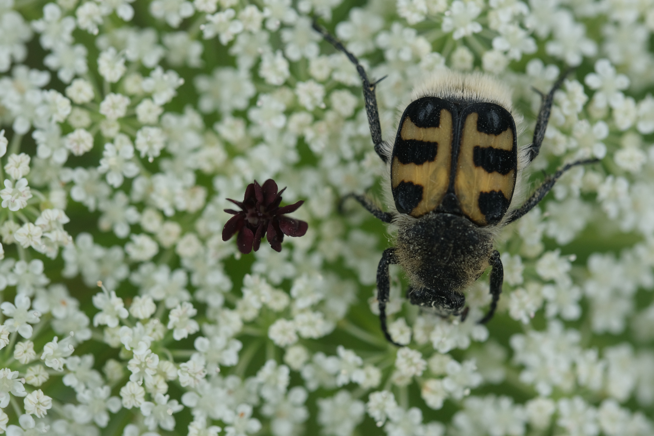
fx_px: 2180
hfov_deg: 17.1
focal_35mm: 120
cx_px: 327
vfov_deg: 11.4
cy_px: 218
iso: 1000
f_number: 6.4
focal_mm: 80
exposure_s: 1/1500
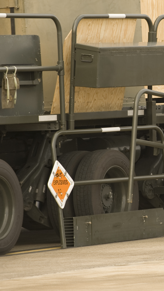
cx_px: 247
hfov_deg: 2.8
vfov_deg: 5.1
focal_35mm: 426
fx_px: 3293
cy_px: 104
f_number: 6.3
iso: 320
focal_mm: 200
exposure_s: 1/200
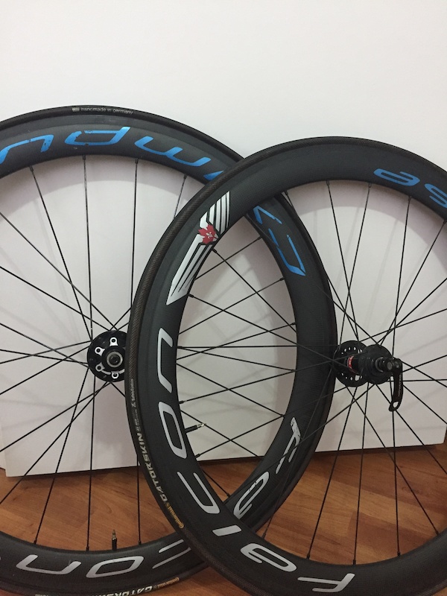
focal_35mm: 29
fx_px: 499
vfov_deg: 61.7
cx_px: 224
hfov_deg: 48.2
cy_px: 298
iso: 250
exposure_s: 1/24
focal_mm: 4.15
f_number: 2.2
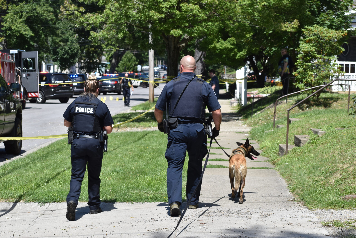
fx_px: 1038
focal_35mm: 105
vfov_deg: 13.0
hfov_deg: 19.5
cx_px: 178
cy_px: 119
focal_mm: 70
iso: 200
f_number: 7.1
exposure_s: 1/500
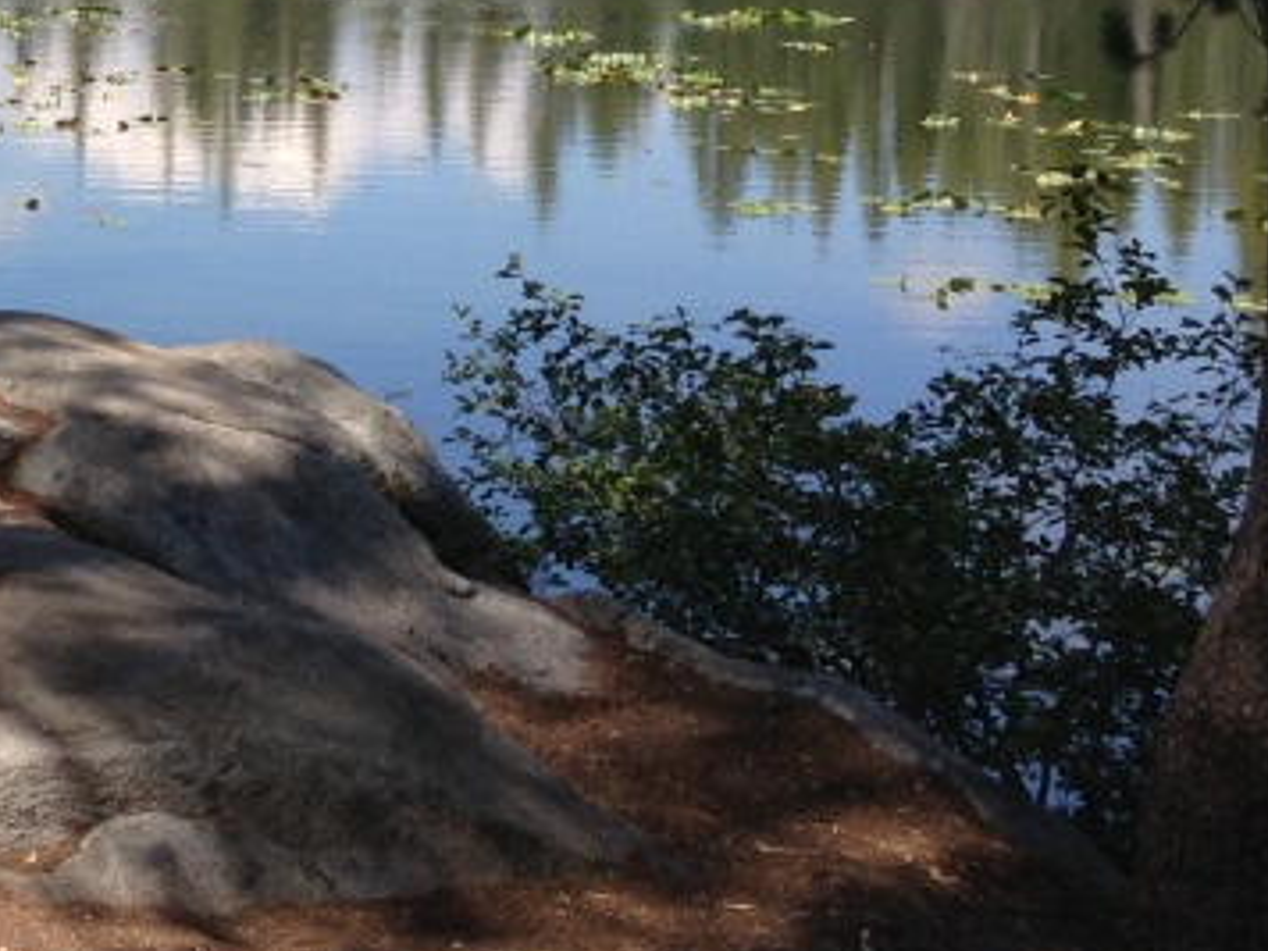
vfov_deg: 15.1
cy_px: -164
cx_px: -157
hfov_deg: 19.7
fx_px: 3480
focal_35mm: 95
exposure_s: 1/786
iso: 50
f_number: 2.4
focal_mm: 4.13
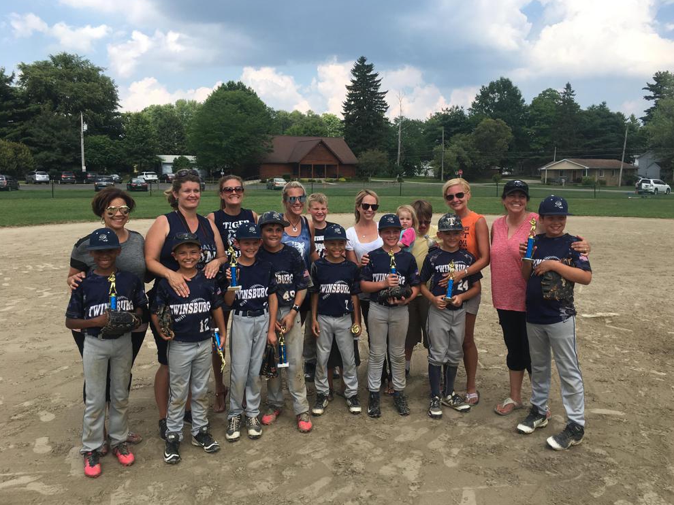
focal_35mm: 30
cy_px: 246
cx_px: 344
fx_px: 584
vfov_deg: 46.8
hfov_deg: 60.0
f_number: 2.2
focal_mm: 4.15
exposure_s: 1/1099
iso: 25
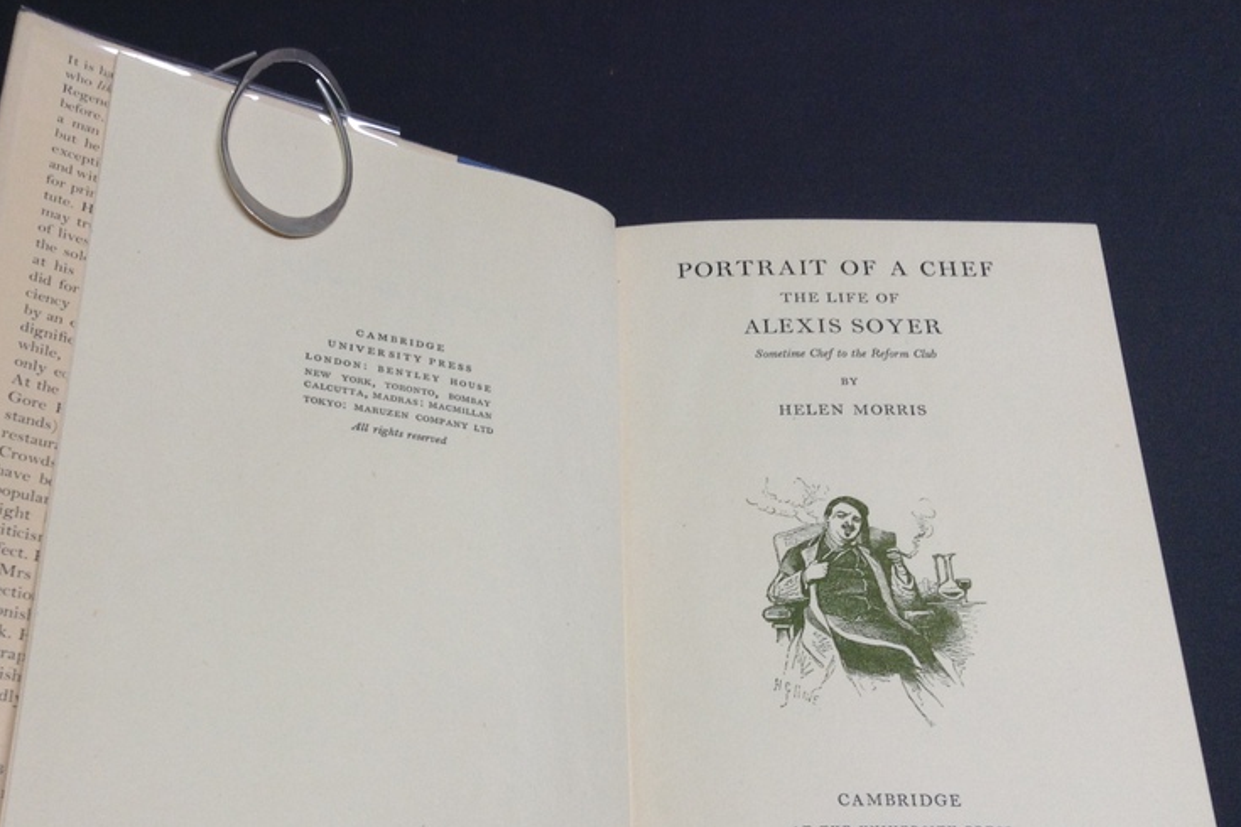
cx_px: 557
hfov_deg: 46.3
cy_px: 561
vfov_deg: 31.6
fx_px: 1448
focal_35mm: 42
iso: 32
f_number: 2.4
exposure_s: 1/24
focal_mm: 3.3
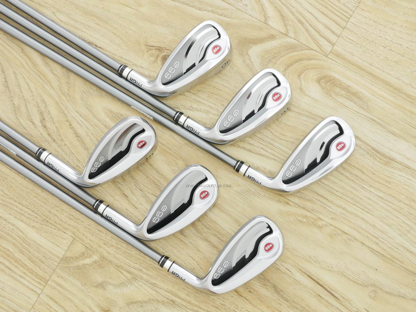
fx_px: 601
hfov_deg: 38.2
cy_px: 156
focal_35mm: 50
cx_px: 208
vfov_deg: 29.1
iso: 1600
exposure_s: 1/40
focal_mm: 25
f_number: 4.5
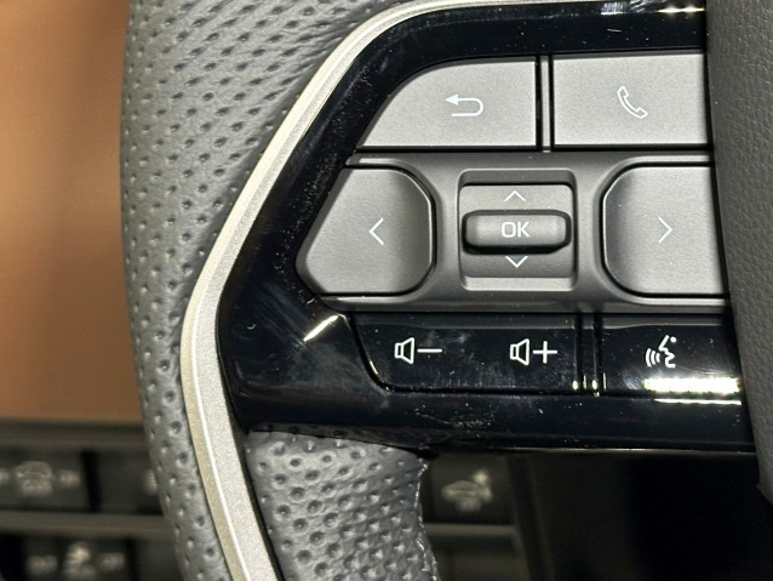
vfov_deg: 19.0
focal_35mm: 77
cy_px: 139
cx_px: 522
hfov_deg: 25.2
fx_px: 1720
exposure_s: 1/40
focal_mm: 6.86
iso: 400
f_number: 1.78
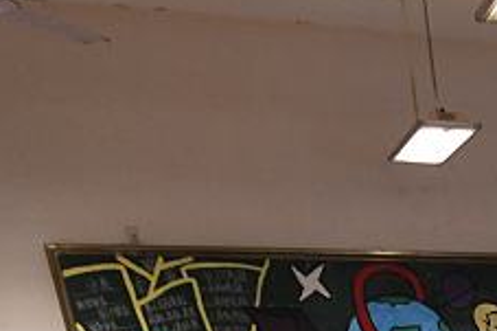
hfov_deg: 21.8
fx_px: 1021
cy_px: 848
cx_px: 784
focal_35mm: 74
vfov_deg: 12.8
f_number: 5
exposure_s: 1/80
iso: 2000
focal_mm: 14
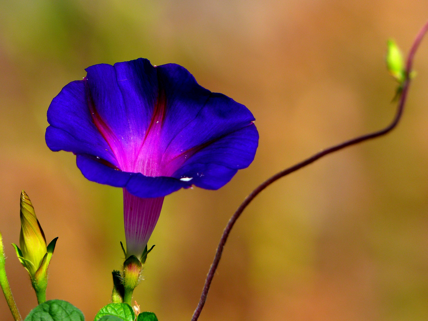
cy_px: 160
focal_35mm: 600
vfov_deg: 2.5
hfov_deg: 3.3
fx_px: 7419
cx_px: 214
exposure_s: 1/640
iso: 100
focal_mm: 108
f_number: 4
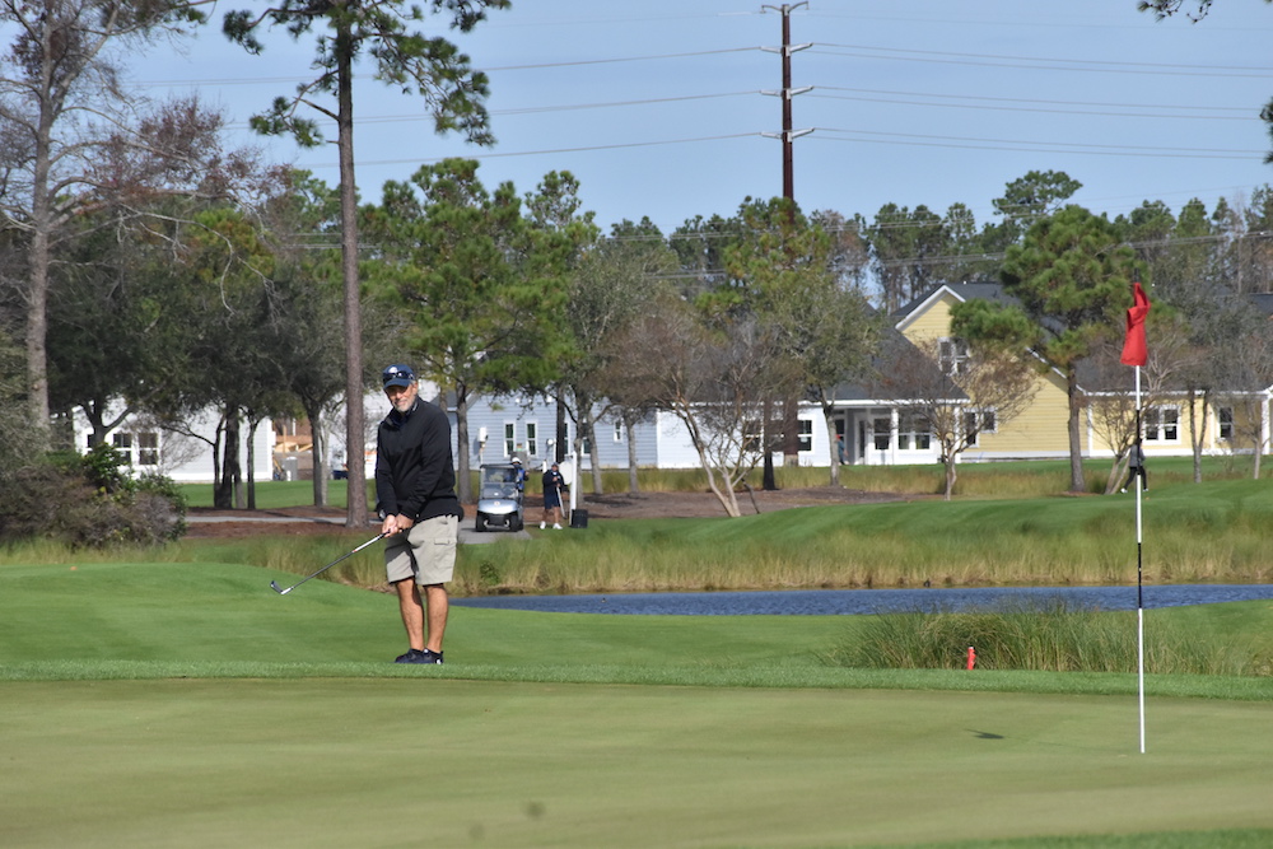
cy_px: 424
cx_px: 636
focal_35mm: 330
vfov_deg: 4.2
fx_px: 11670
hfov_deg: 6.2
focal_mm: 220
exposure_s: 1/3200
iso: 1100
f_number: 10
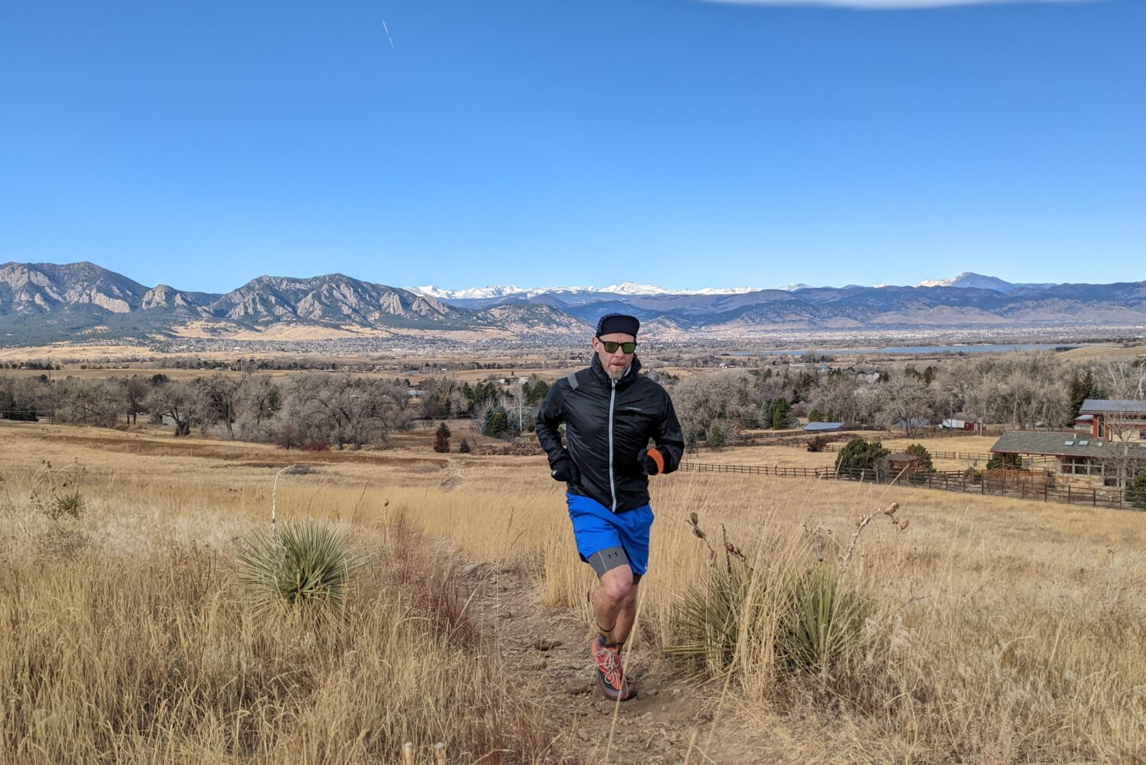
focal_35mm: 29
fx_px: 923
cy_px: 387
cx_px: 576
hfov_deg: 63.6
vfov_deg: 45.0
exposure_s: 1/3356
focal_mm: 4.38
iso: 67
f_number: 1.73
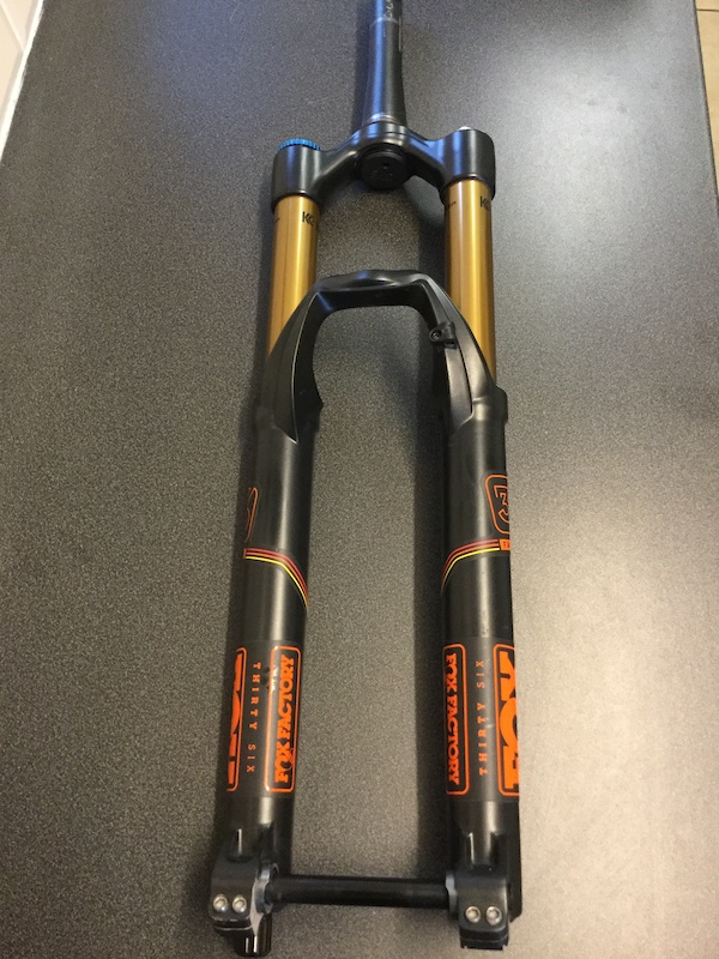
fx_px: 859
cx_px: 360
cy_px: 480
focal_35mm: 31
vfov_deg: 58.4
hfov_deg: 45.4
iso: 200
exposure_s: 1/20
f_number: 2.4
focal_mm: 3.3
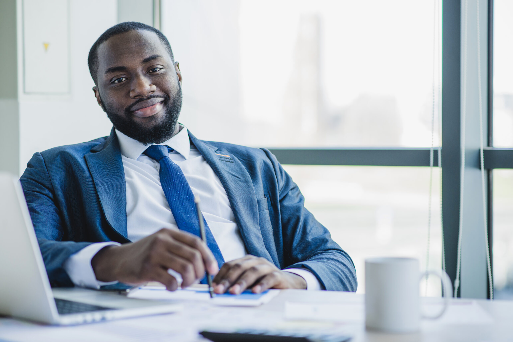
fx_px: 1212
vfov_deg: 16.1
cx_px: 256
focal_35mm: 85
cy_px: 171
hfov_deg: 23.9
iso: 320
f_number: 2.5
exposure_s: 1/250
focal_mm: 85
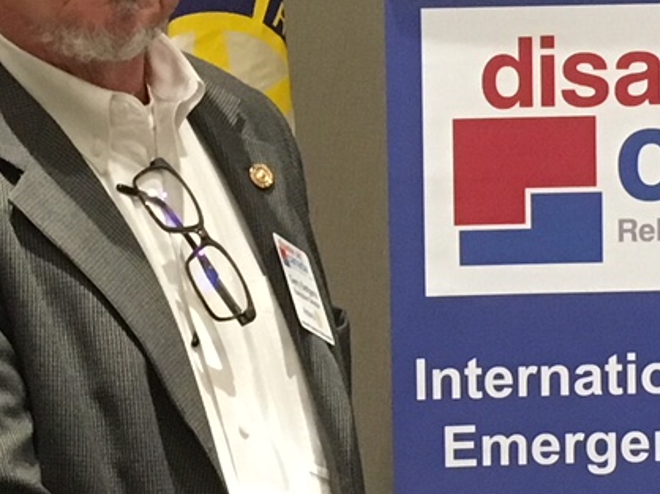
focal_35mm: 140
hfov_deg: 14.1
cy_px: 152
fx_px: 2668
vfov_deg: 10.6
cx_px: 319
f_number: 2.2
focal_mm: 4.15
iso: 200
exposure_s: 1/24
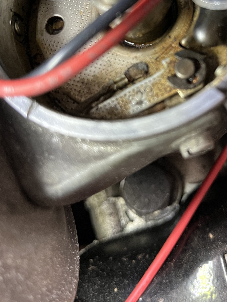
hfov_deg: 32.7
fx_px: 376
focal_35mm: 43
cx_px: 179
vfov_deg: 42.1
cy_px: 65
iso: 500
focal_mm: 5.1
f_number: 1.6
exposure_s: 1/60
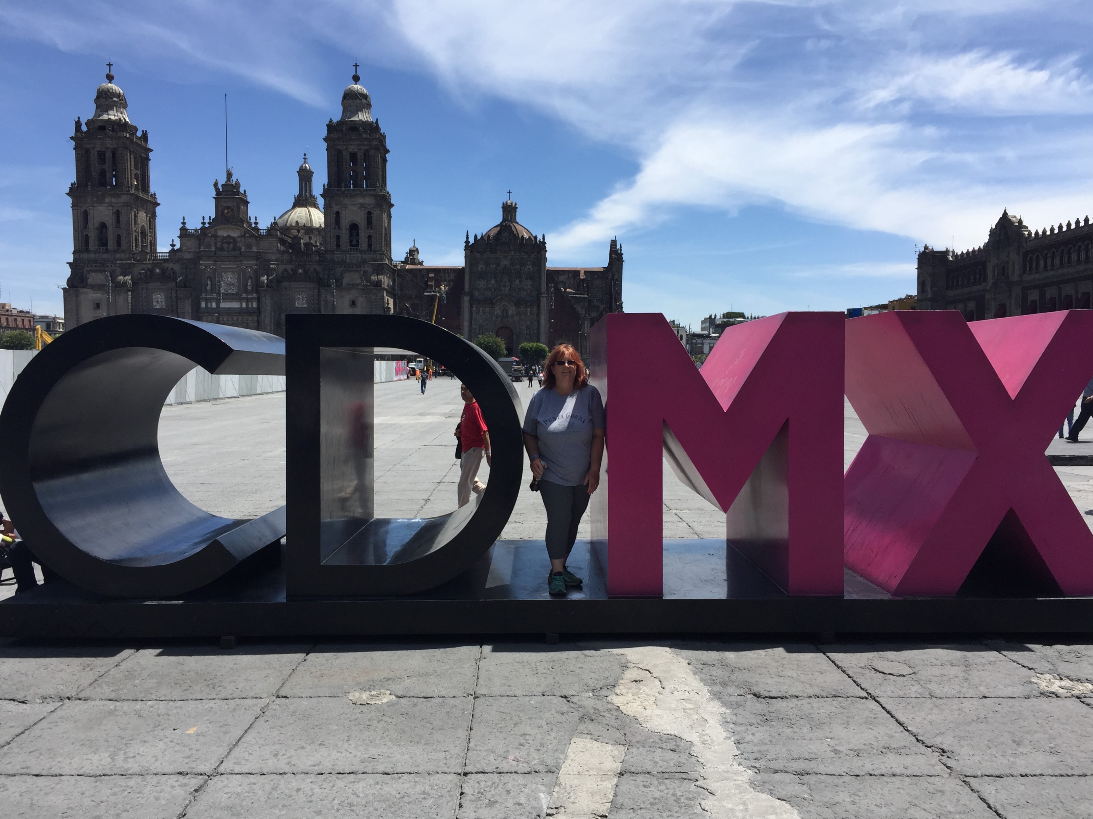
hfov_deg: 61.7
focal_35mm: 29
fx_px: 916
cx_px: 546
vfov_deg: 48.2
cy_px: 410
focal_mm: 4.15
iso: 32
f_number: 2.2
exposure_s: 1/1721
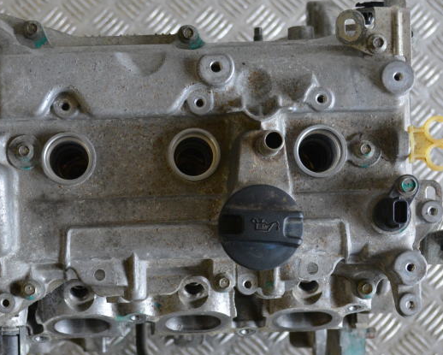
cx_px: 153
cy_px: 261
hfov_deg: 21.4
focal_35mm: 89
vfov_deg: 17.2
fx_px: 1168
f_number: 4.8
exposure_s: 1/40
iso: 2000
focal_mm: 32
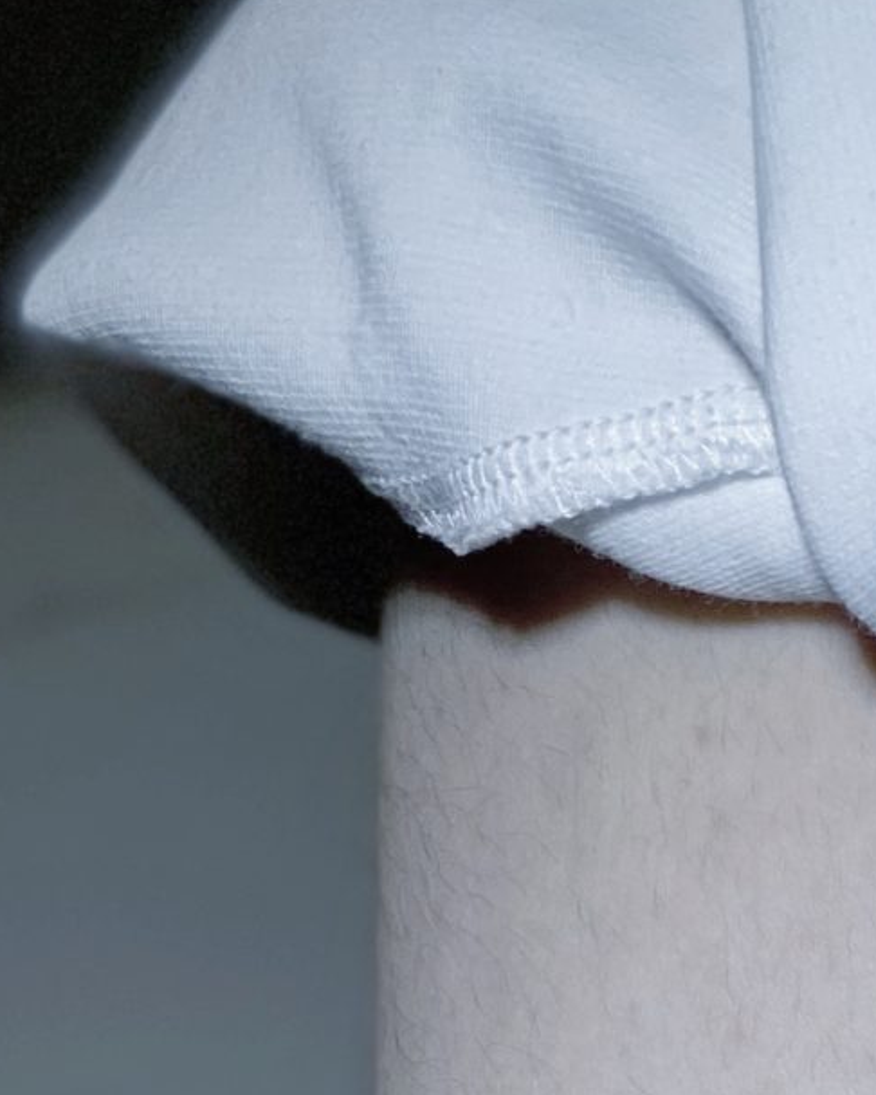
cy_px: 2026
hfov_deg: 7.2
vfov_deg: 8.6
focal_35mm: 214
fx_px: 6932
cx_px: 844
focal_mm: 6
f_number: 2
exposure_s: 1/206
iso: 20
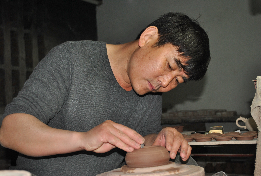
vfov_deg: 25.2
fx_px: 392
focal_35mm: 54
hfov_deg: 36.8
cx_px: 130
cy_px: 88
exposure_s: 1/60
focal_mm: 36
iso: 200
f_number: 5
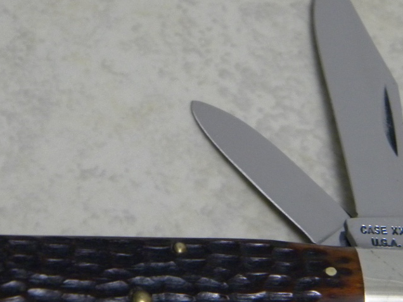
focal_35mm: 165
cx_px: 184
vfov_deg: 9.0
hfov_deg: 12.0
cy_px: 156
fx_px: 1921
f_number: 4.7
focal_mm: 19
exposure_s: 1/21.7
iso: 400
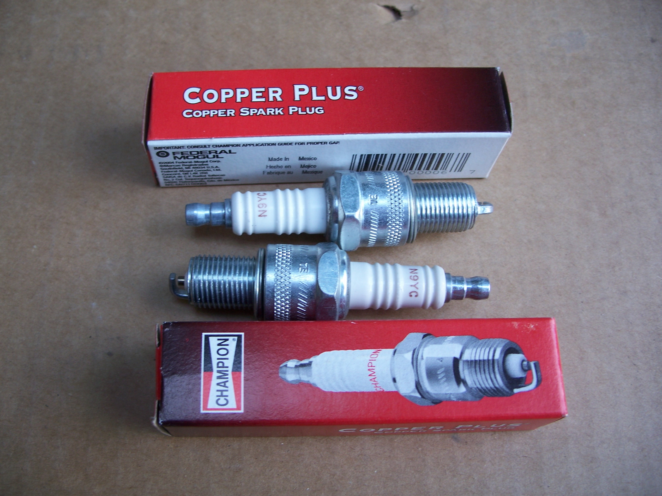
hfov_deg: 50.1
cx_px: 331
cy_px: 248
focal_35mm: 37
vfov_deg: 38.7
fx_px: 708
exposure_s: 1/30
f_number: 2.8
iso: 80
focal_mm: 7.8
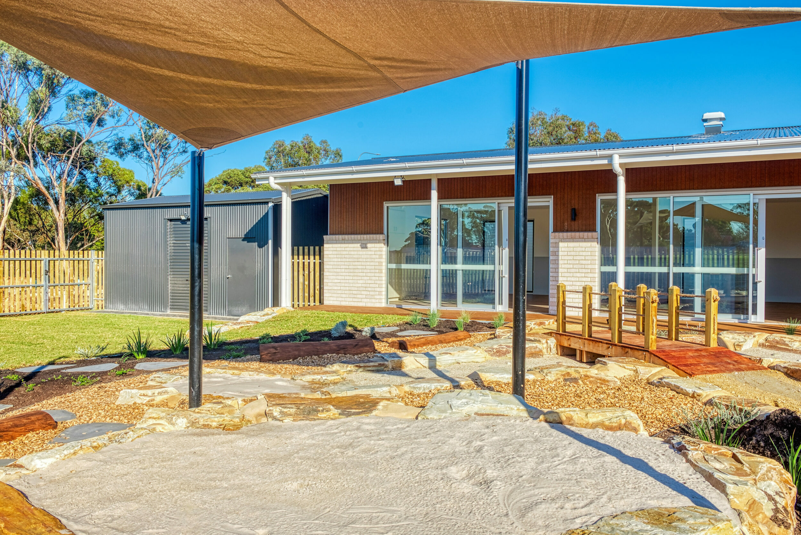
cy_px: 268
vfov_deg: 41.2
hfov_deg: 58.7
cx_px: 400
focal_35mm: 32
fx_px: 712
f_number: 11
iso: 200
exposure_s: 1/1000
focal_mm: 32
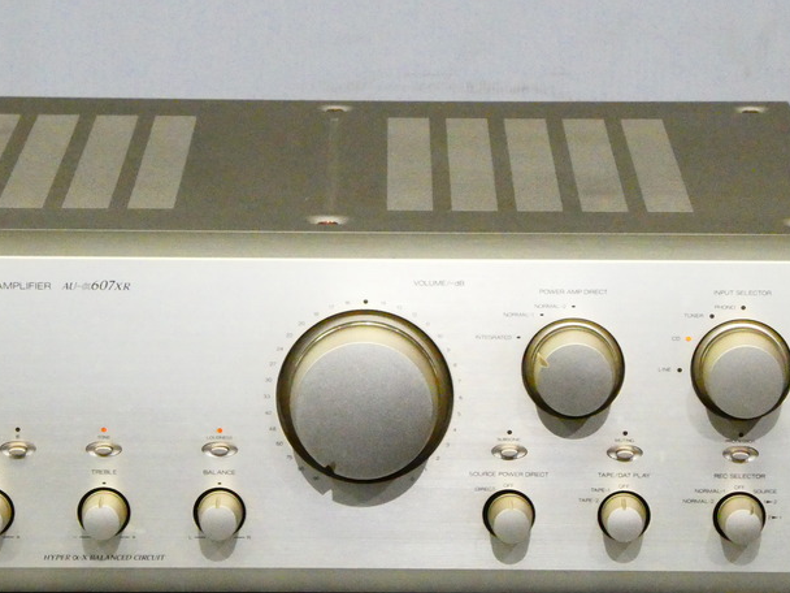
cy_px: 342
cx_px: 326
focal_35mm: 213
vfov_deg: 7.0
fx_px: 4861
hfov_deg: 9.3
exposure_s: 1/60
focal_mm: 24.2
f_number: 5.6
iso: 1600
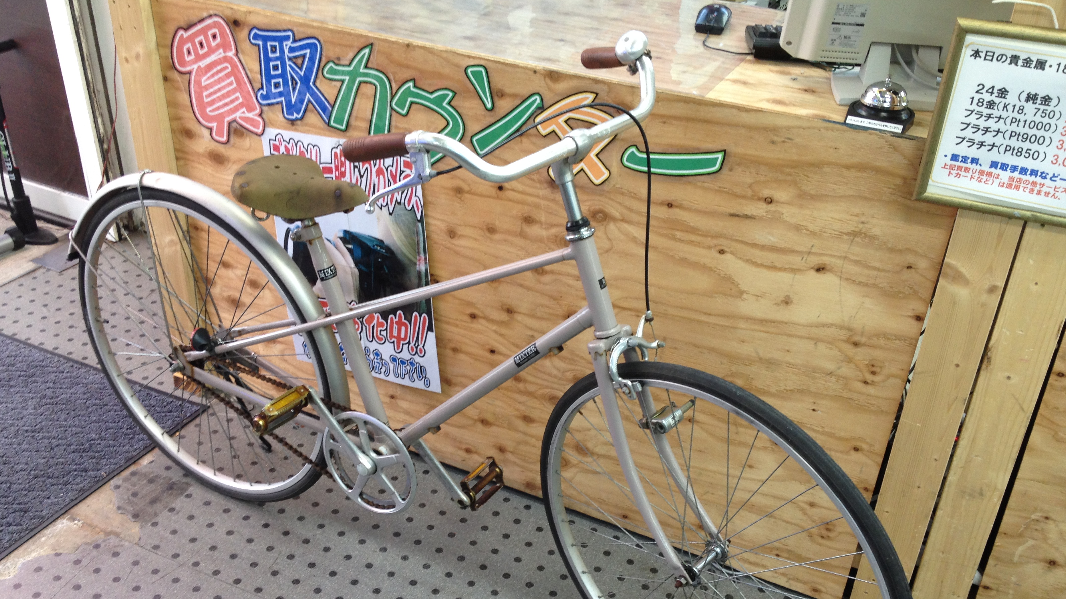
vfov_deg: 30.3
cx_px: 524
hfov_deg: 51.6
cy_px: 377
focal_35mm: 39
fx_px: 1102
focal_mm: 4.28
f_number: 2.4
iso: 80
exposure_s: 1/20
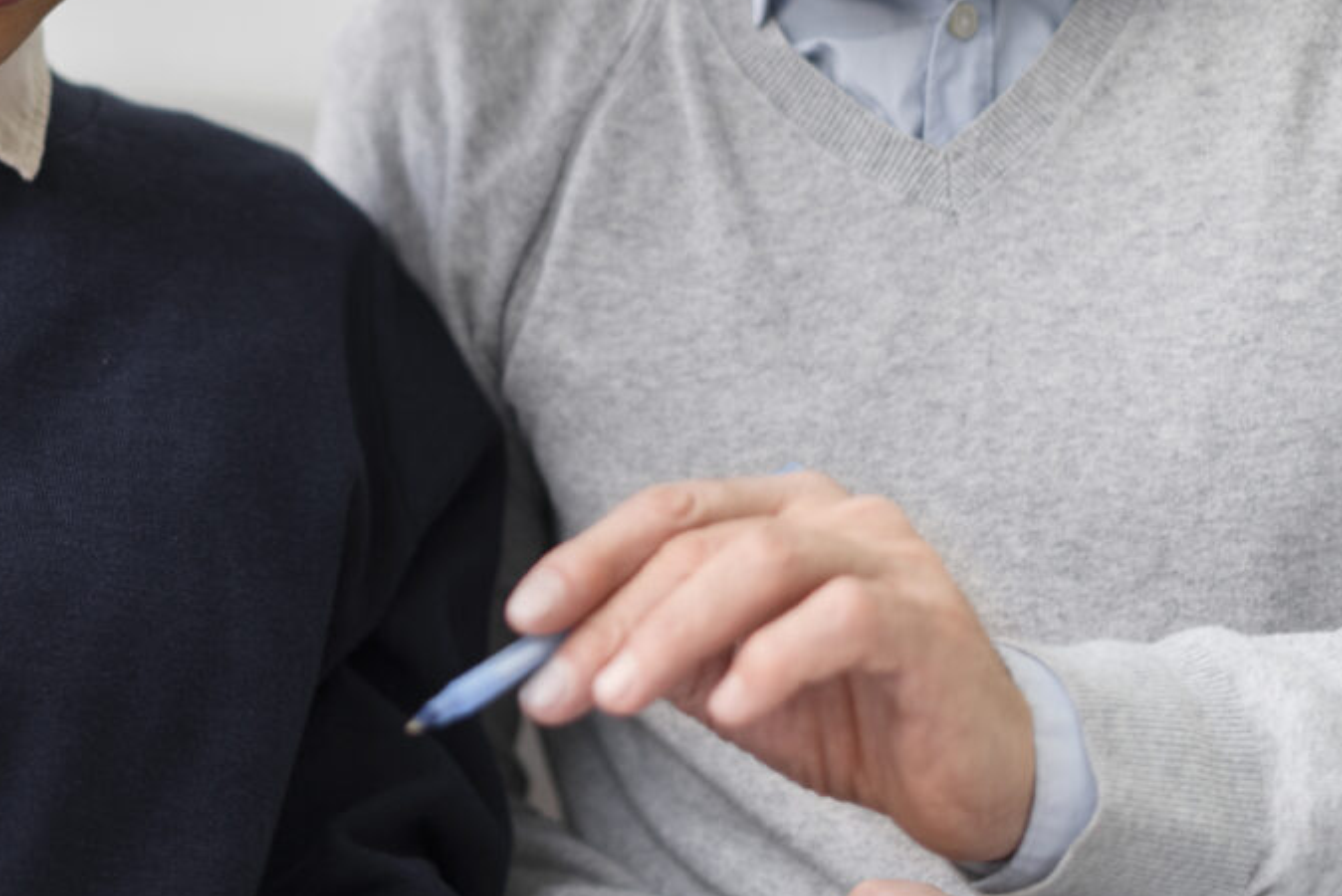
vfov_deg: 12.0
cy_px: 97
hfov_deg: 17.8
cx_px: 321
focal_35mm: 114
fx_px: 4251
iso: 200
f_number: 1.8
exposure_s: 1/200
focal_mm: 50
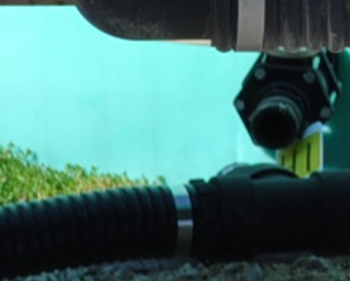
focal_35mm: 546
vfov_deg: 2.8
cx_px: 1462
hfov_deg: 3.4
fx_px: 5661
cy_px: -213
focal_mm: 42
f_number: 8
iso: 200
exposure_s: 1/250
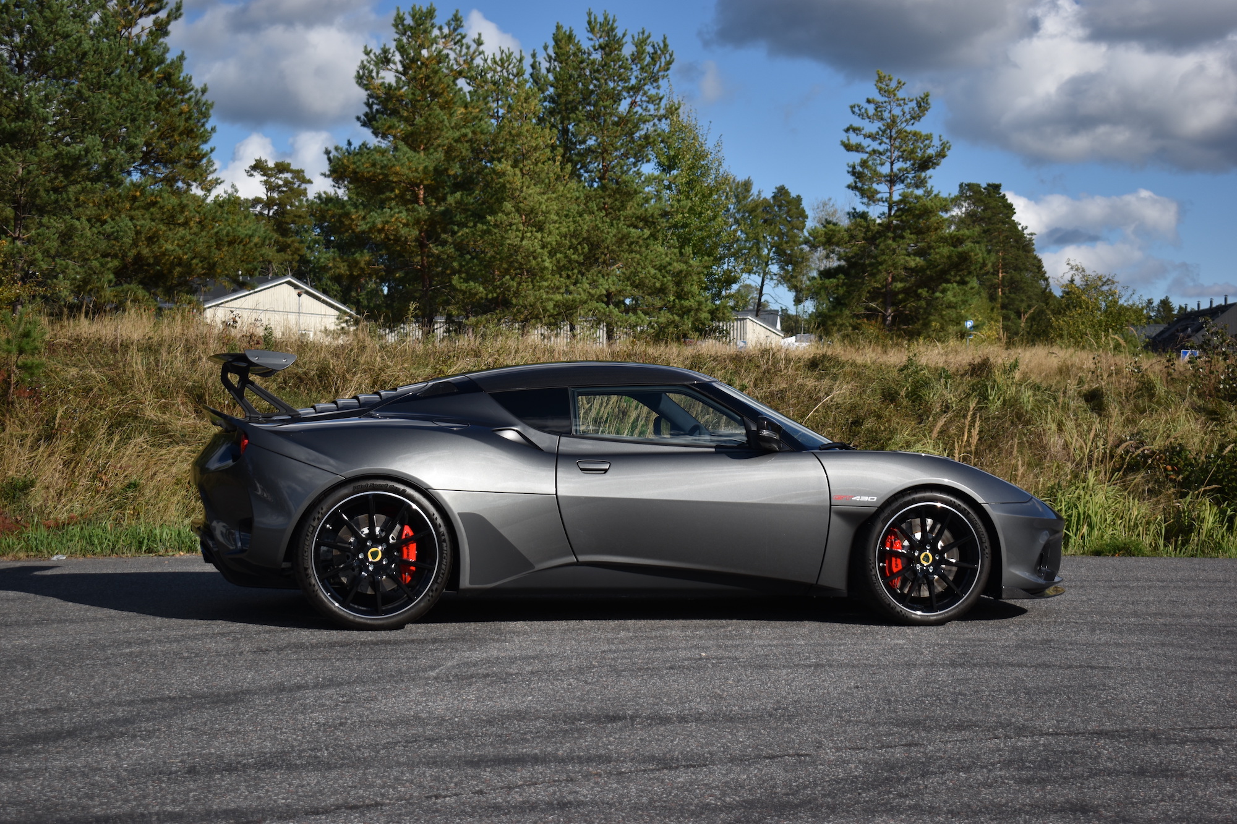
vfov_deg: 25.7
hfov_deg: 37.9
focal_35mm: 52
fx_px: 1804
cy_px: 412
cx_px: 618
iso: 100
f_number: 4.5
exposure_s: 1/1000
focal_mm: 35
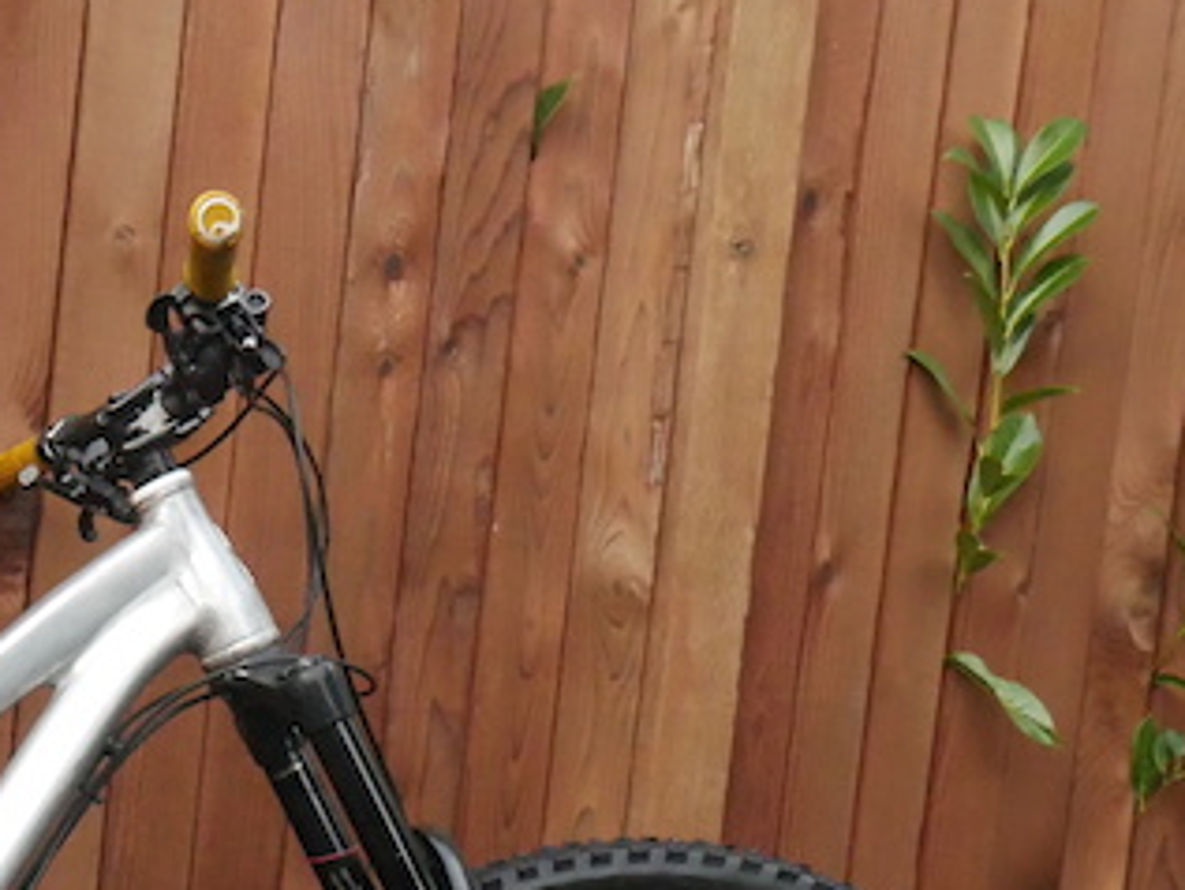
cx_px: -213
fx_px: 3801
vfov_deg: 13.1
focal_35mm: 111
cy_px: 1012
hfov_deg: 17.0
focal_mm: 22
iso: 6400
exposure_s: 1/60
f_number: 4.7
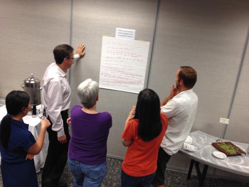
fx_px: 252
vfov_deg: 40.7
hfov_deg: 52.6
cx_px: 124
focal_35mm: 35
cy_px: 94
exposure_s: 1/20
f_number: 2.4
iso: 50
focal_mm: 4.28
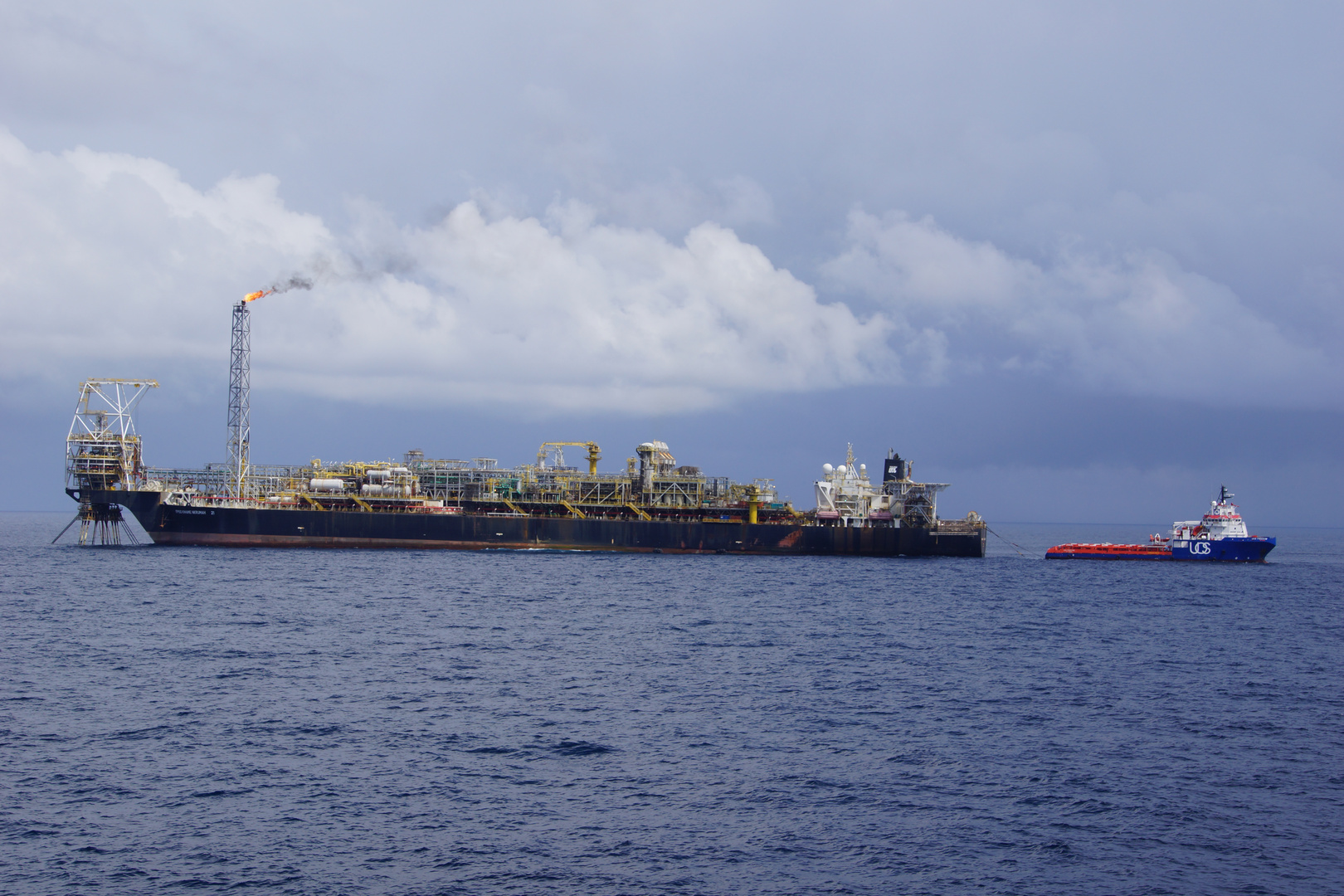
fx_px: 2520
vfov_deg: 20.2
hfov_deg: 29.9
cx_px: 672
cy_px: 448
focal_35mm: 68
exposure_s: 1/400
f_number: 9
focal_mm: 45
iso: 100
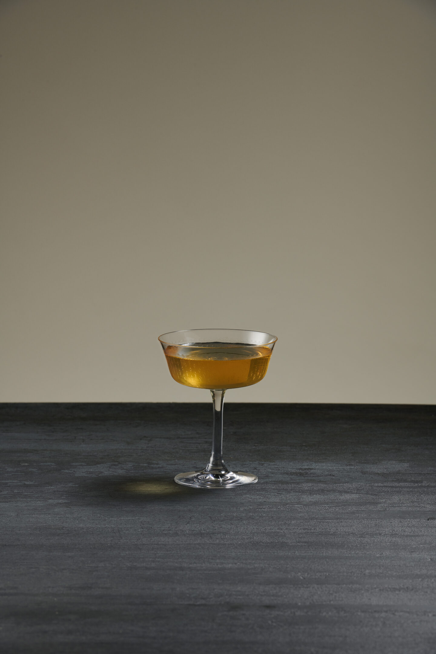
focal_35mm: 200
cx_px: 218
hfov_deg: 6.9
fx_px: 3633
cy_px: 327
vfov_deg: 10.3
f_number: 14
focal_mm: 200
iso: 200
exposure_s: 1/200
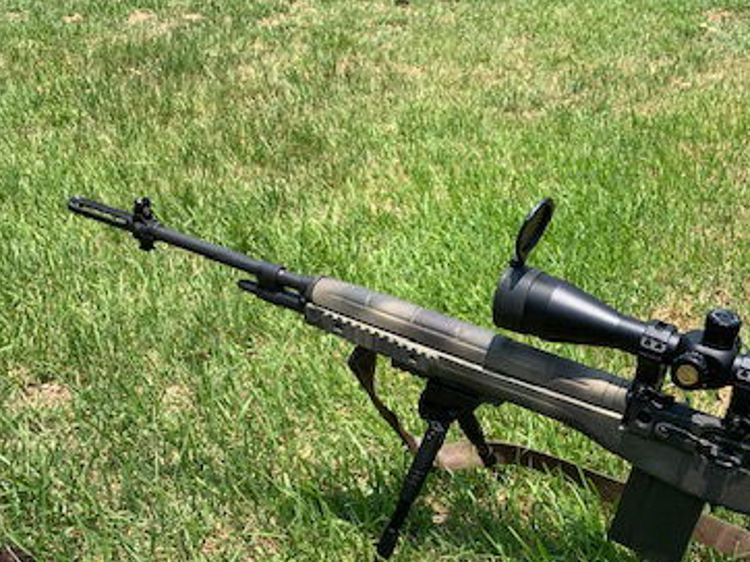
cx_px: 593
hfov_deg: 39.7
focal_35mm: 46
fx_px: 996
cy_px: 425
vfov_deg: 30.9
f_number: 1.8
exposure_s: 1/1299
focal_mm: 4.25
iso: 25
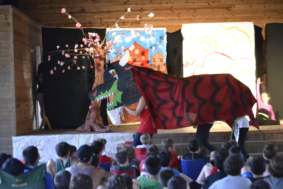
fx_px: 648
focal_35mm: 82
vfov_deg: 16.6
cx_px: 142
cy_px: 94
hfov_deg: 24.6
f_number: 4.5
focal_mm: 55
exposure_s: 1/80
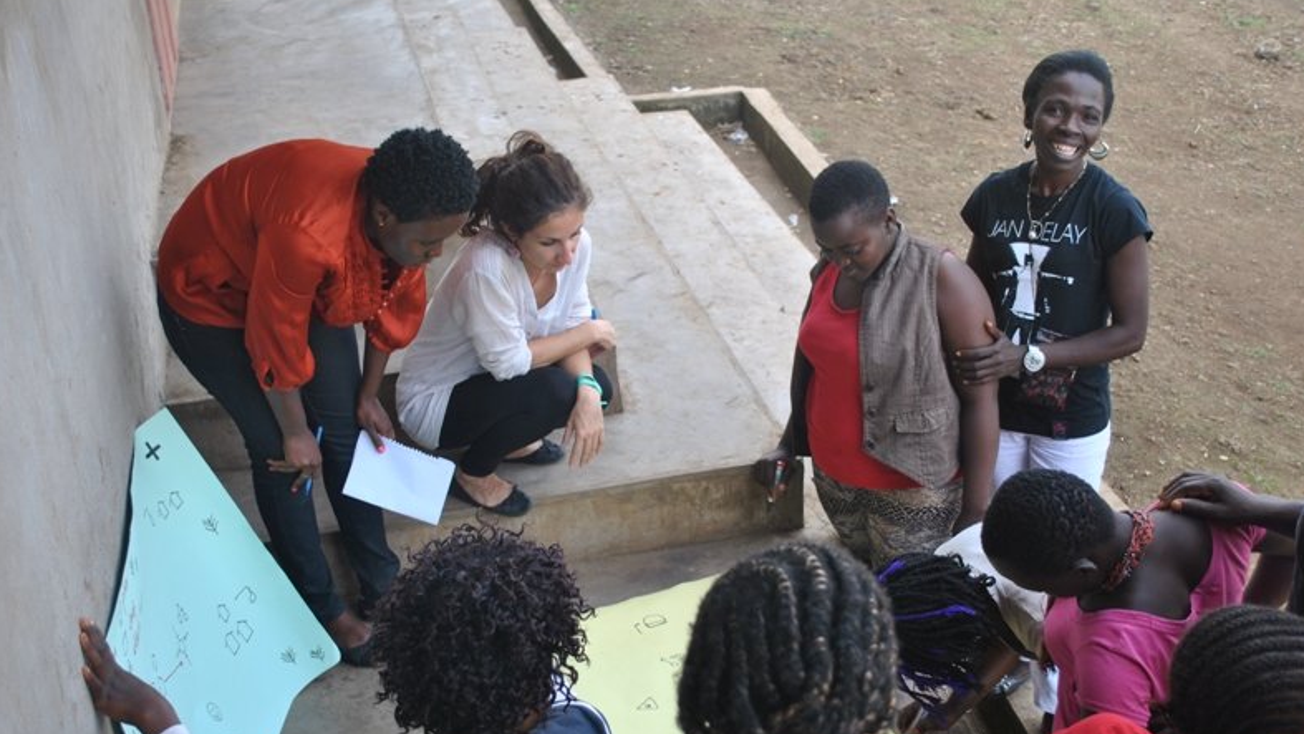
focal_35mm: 48
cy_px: 429
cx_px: 656
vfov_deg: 24.9
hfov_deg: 42.9
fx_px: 1660
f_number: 4.5
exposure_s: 1/60
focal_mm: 30
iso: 200
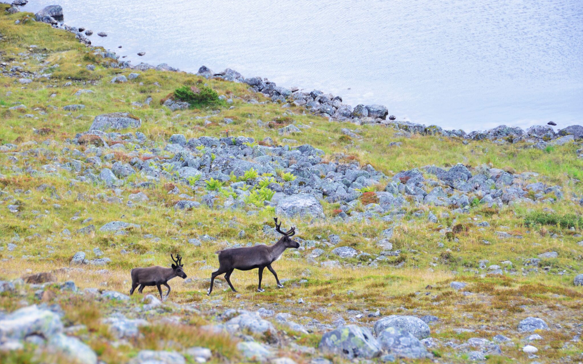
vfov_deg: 9.0
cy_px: 185
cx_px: 292
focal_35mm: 146
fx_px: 2312
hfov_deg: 14.4
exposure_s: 1/125
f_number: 7.1
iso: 400
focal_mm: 95
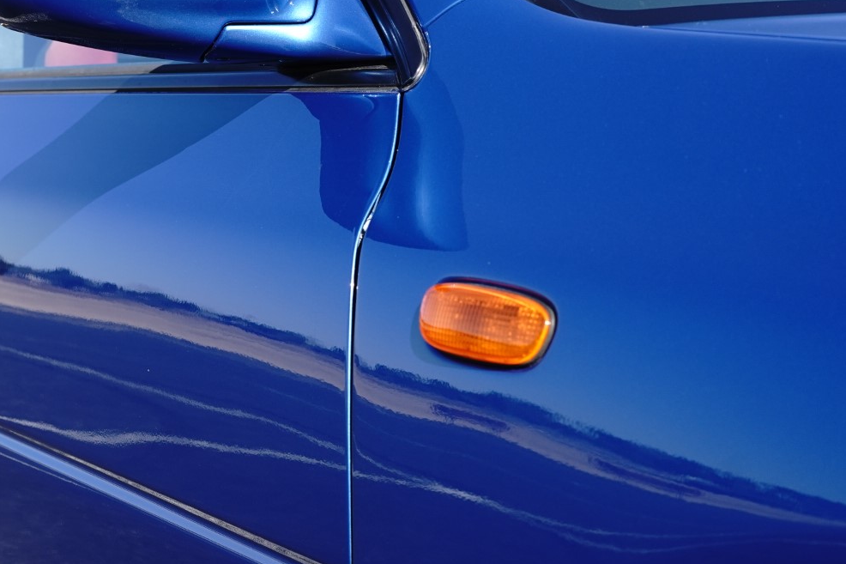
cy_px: 238
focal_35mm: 71
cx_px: 4
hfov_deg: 26.9
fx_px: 1668
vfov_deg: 19.2
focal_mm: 35
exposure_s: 1/1000
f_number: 5.6
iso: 400
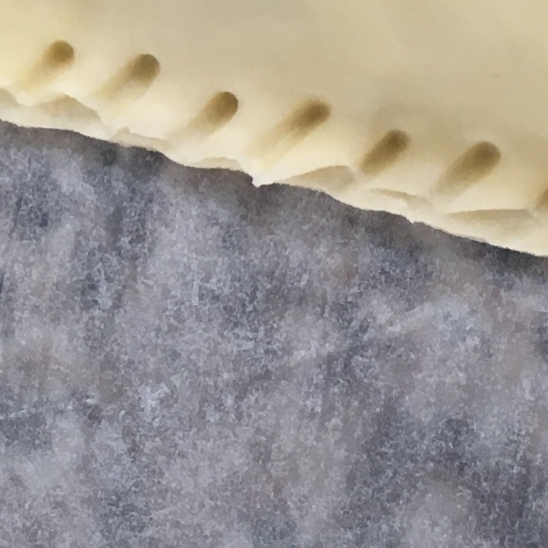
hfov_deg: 12.9
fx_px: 2400
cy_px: 75
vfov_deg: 12.9
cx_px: 41
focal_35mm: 134
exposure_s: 1/33
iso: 25
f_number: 2.2
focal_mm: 4.15
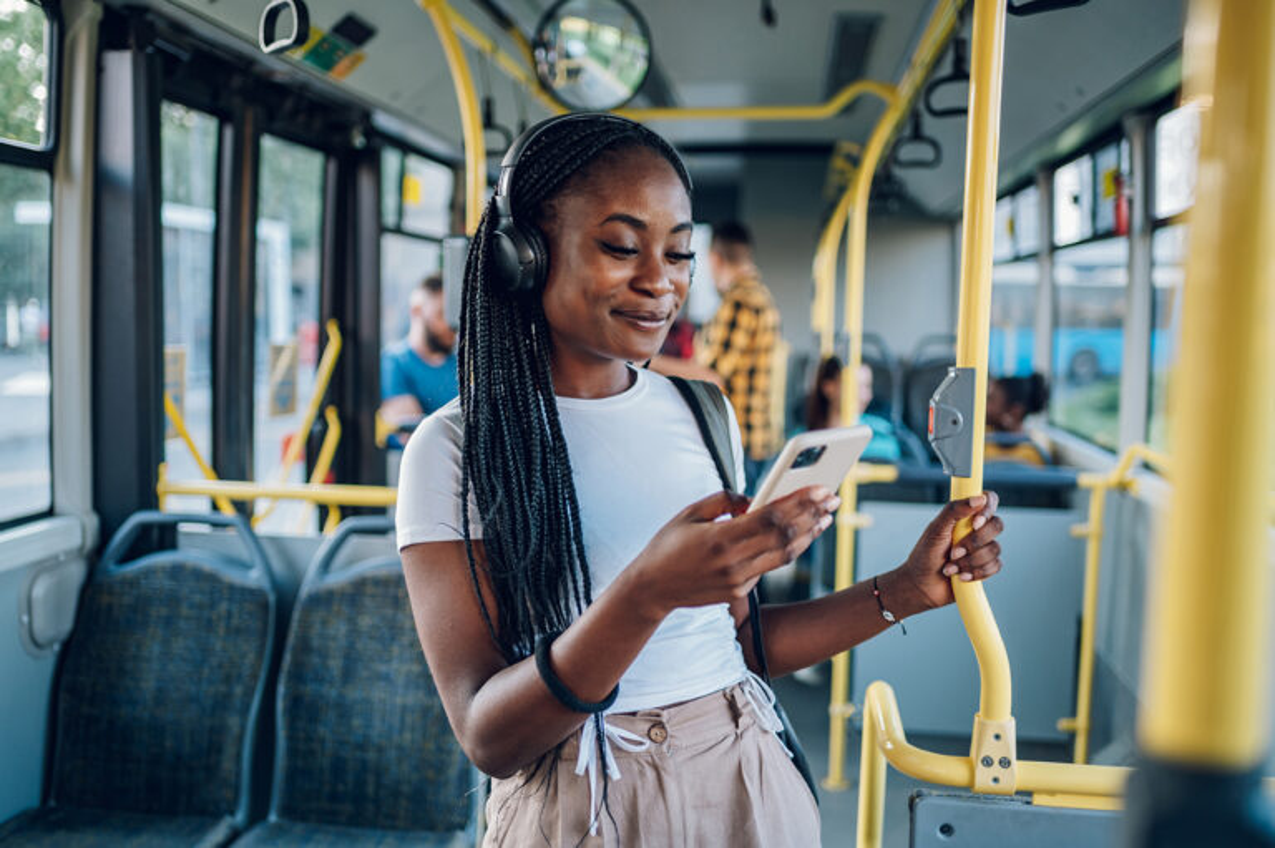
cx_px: 638
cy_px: 424
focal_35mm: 35
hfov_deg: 54.5
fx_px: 1239
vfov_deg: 37.8
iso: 250
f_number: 1.8
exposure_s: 1/160
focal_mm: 35
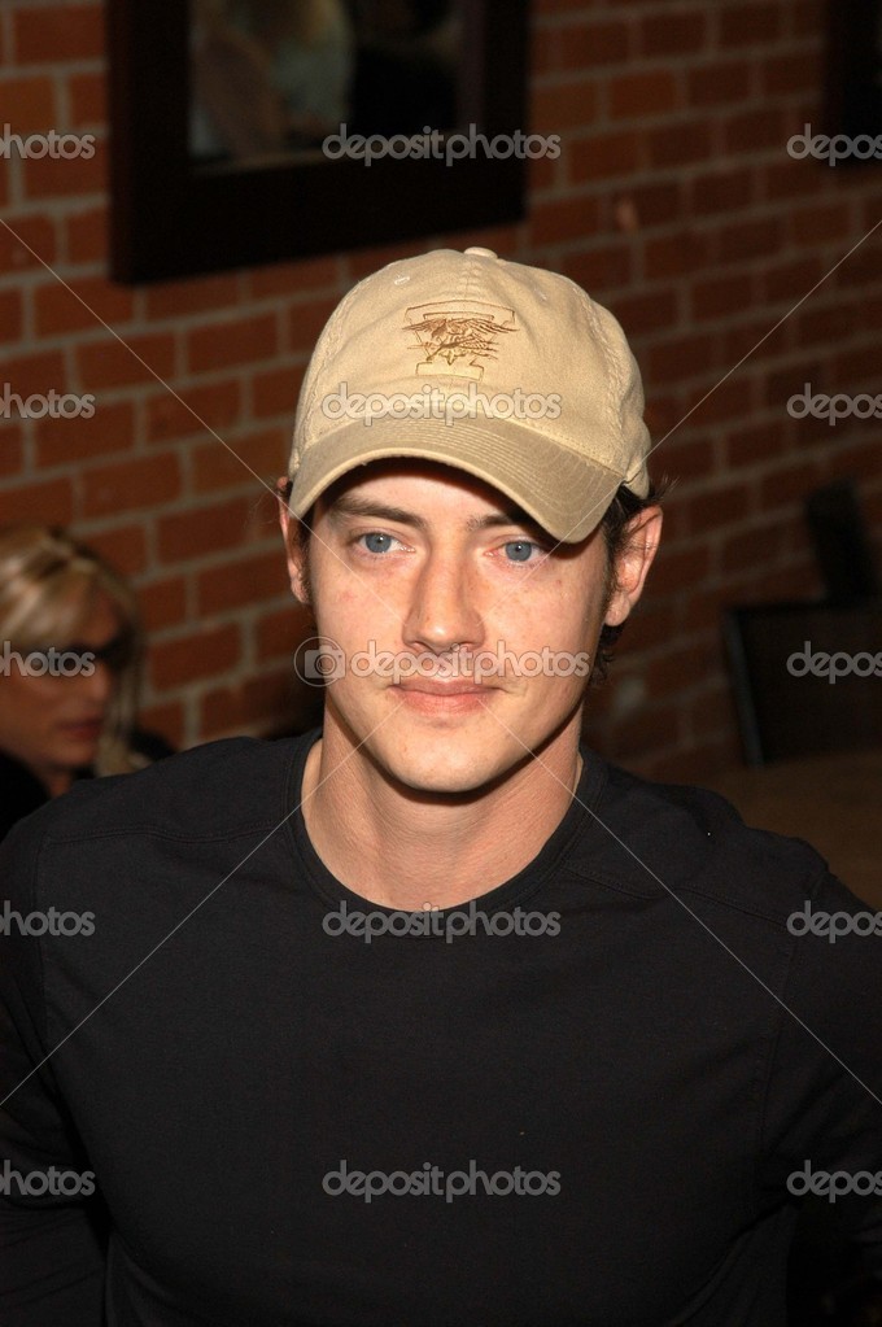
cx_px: 441
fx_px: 4695
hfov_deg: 10.7
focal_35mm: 128
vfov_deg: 16.1
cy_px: 664
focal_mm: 85
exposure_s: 1/180
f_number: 6.3
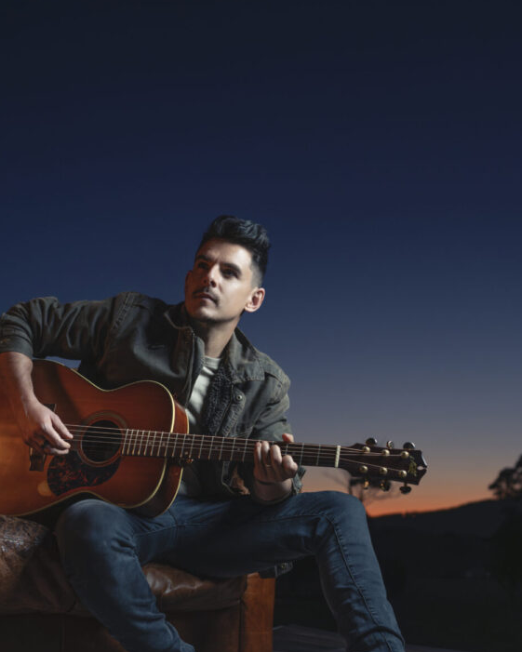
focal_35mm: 54
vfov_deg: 34.5
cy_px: 419
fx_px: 1043
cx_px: 207
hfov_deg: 28.0
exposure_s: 1/80
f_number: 3.2
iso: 1250
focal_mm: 35
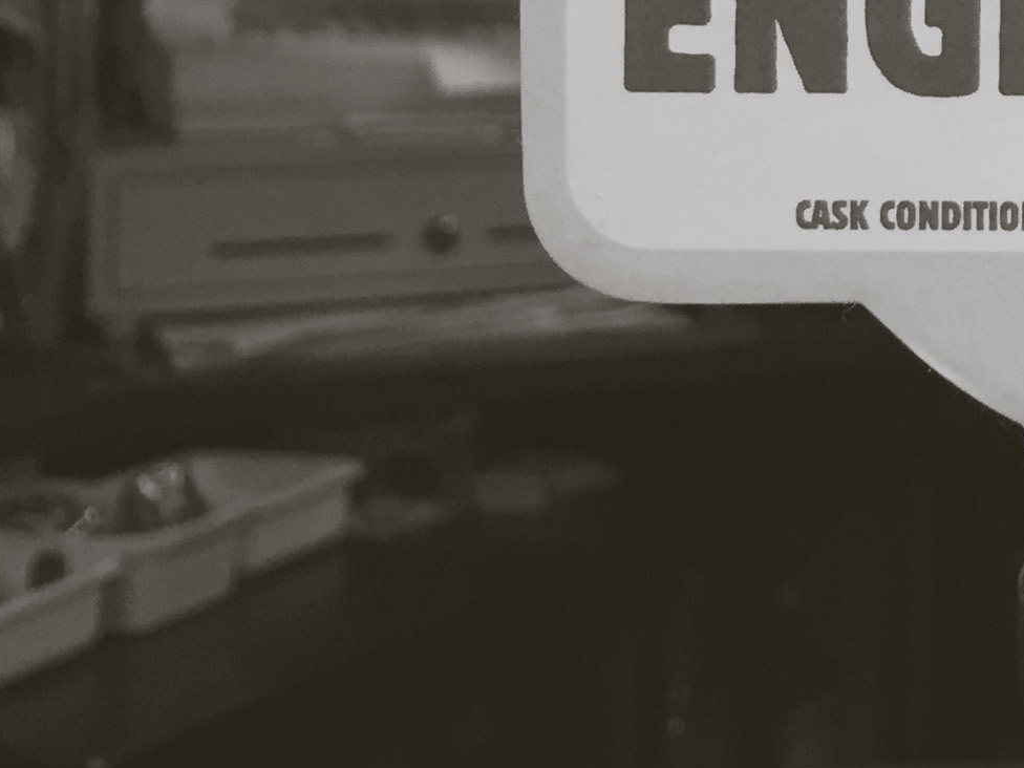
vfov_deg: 14.9
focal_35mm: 97
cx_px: 1334
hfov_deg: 18.8
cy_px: -84
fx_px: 2869
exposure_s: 1/33
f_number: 2.2
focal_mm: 4.15
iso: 125
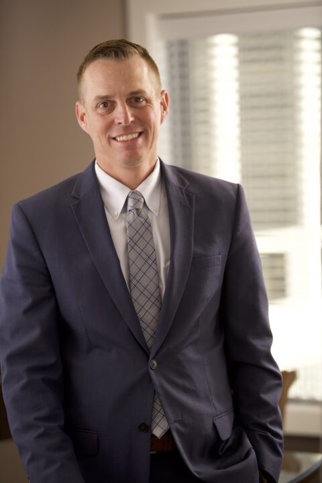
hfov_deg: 11.0
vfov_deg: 16.4
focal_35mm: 125
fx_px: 1677
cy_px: 242
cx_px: 161
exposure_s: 1/160
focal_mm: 125
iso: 100
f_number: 2.8
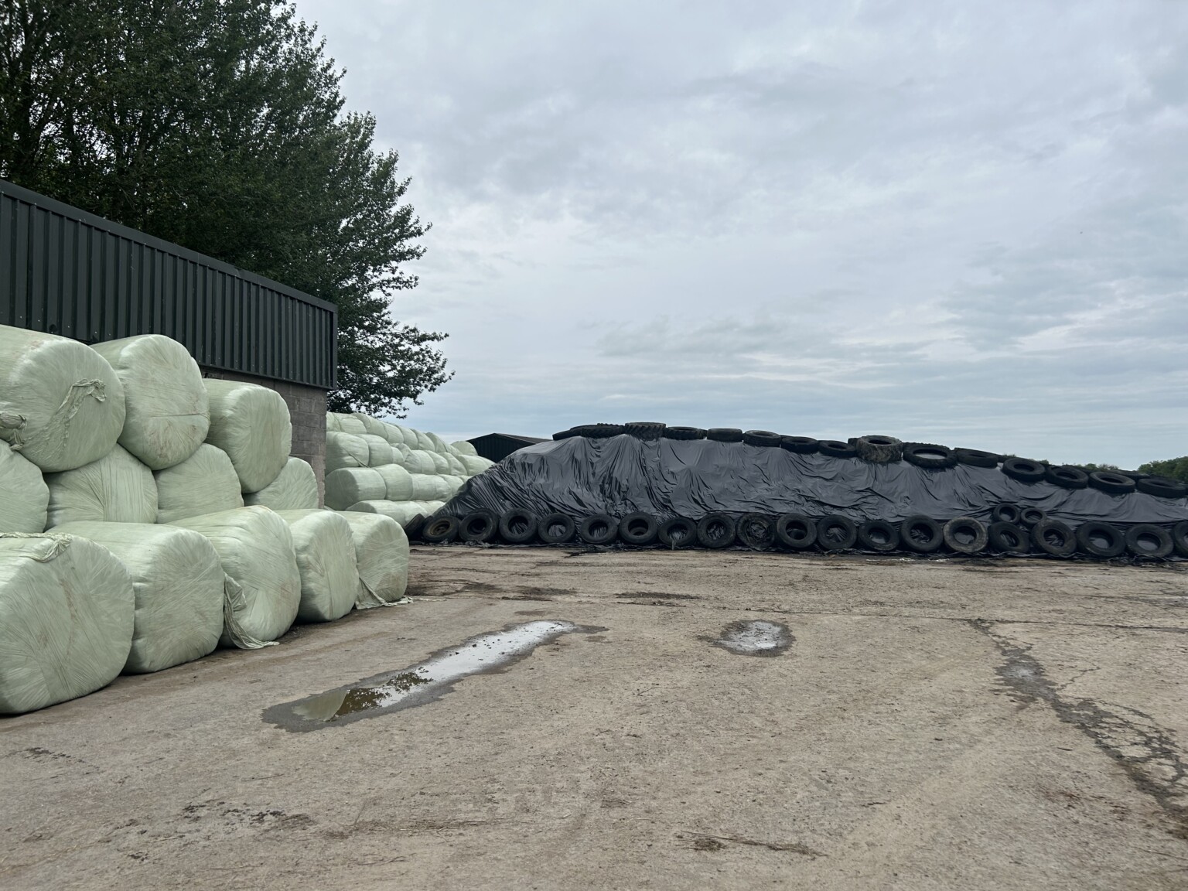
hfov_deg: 67.3
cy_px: 446
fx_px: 892
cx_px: 594
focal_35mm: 26
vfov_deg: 53.1
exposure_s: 1/1449
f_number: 1.5
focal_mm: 5.7
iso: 50
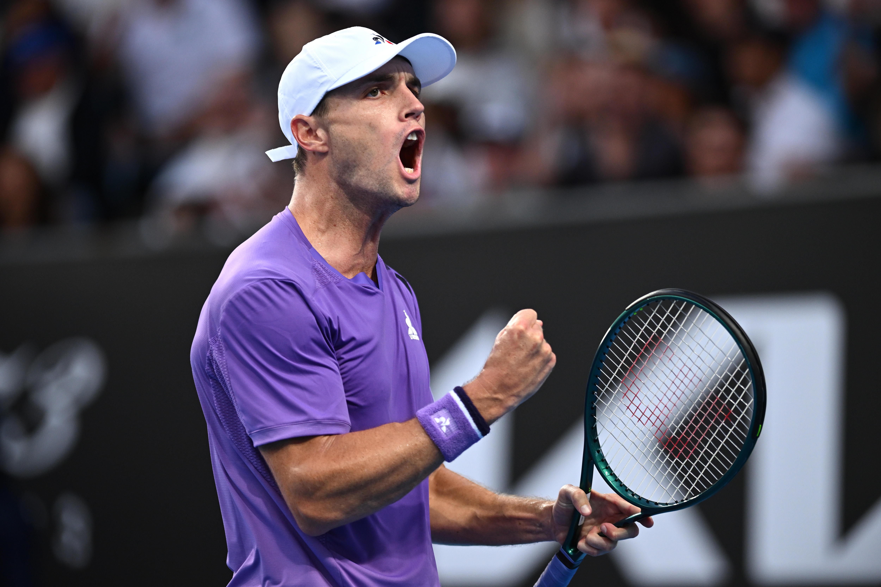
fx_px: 7341
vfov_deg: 4.6
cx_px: 440
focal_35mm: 300
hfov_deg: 6.9
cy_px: 294
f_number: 2.8
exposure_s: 1/2000
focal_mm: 300
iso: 1250
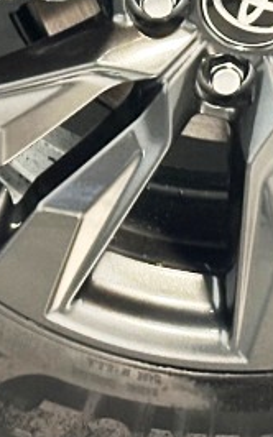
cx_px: 243
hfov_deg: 6.7
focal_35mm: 196
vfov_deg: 10.6
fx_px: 2336
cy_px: -46
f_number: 1.78
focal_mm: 6.86
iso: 640
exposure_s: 1/24
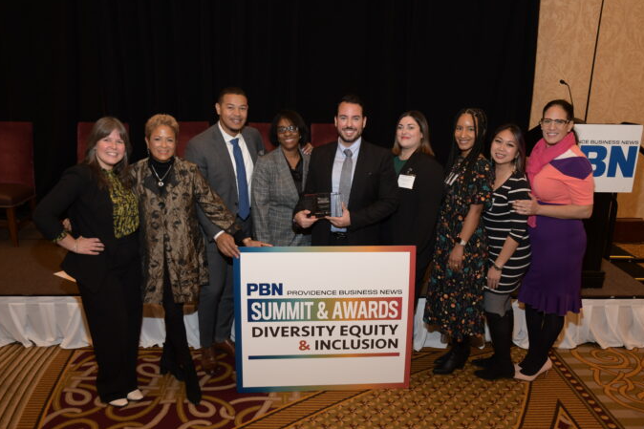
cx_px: 323
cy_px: 217
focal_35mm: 31
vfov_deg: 42.3
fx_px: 554
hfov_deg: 60.3
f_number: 4.5
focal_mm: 20
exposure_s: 1/100
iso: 640
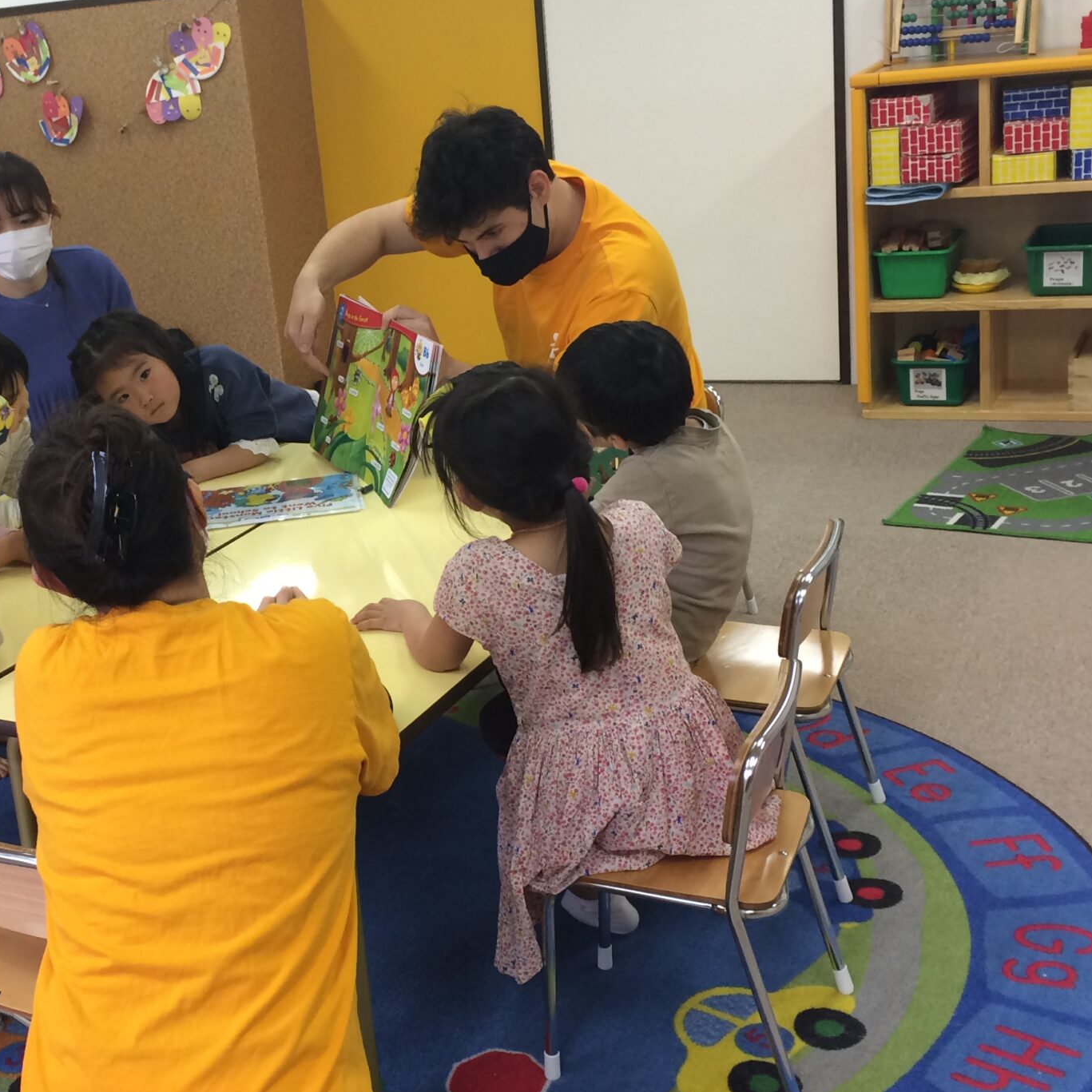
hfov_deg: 34.7
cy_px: 522
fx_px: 1713
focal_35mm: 48
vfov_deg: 35.3
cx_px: 299
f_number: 2.2
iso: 50
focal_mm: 4.15
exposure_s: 1/30
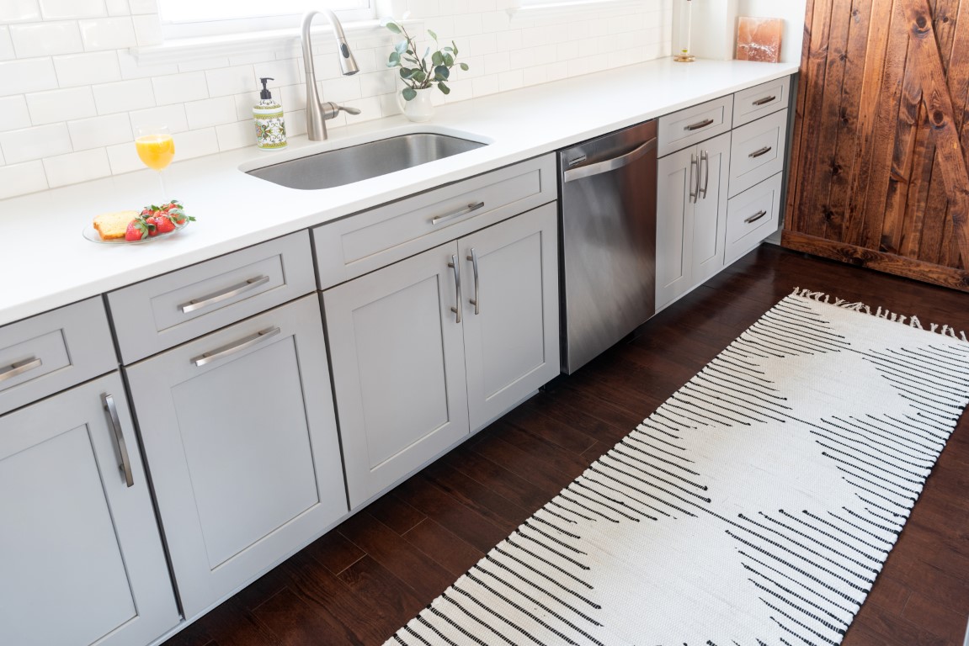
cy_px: 323
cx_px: 484
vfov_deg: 45.0
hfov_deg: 63.6
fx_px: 781
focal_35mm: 29
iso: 125
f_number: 5.6
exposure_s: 1/2.5
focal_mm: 29
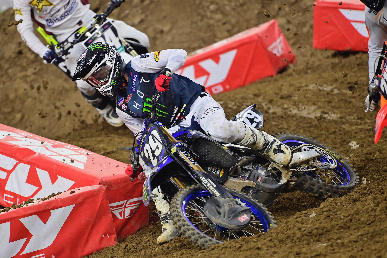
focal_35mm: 300
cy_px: 129
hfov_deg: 6.9
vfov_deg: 4.6
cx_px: 194
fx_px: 3225
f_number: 4
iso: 2500
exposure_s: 1/1250
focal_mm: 300
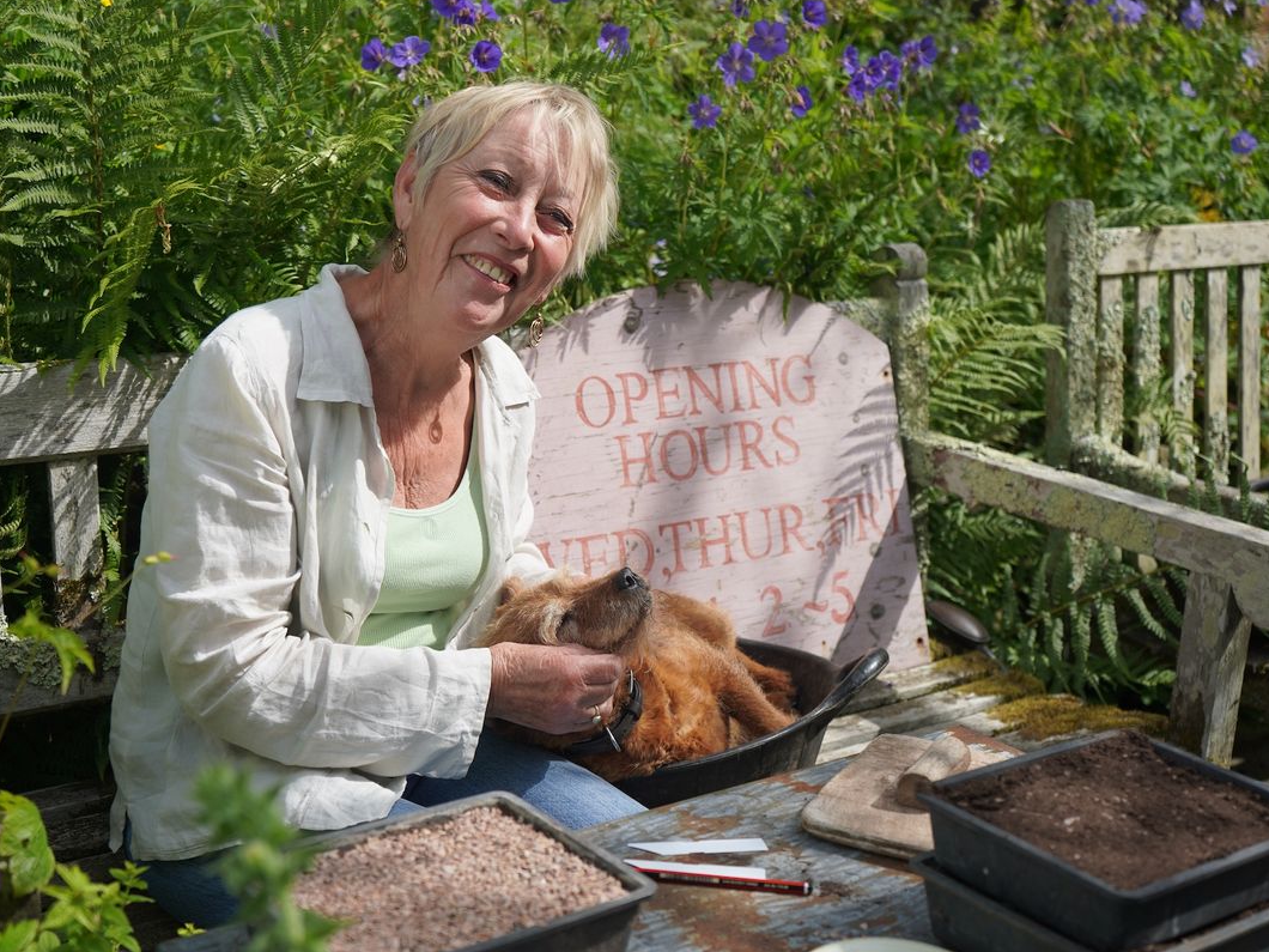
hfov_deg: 38.9
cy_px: 474
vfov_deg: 29.7
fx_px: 1796
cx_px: 601
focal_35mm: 49
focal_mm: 45
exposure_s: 1/500
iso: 100
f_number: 4.5
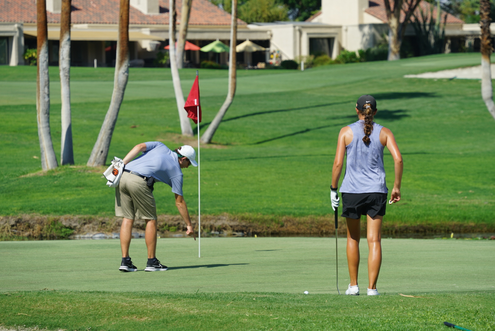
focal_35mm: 215
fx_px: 2958
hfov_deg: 9.6
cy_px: 166
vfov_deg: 6.4
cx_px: 248
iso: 100
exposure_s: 1/320
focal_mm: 215
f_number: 8
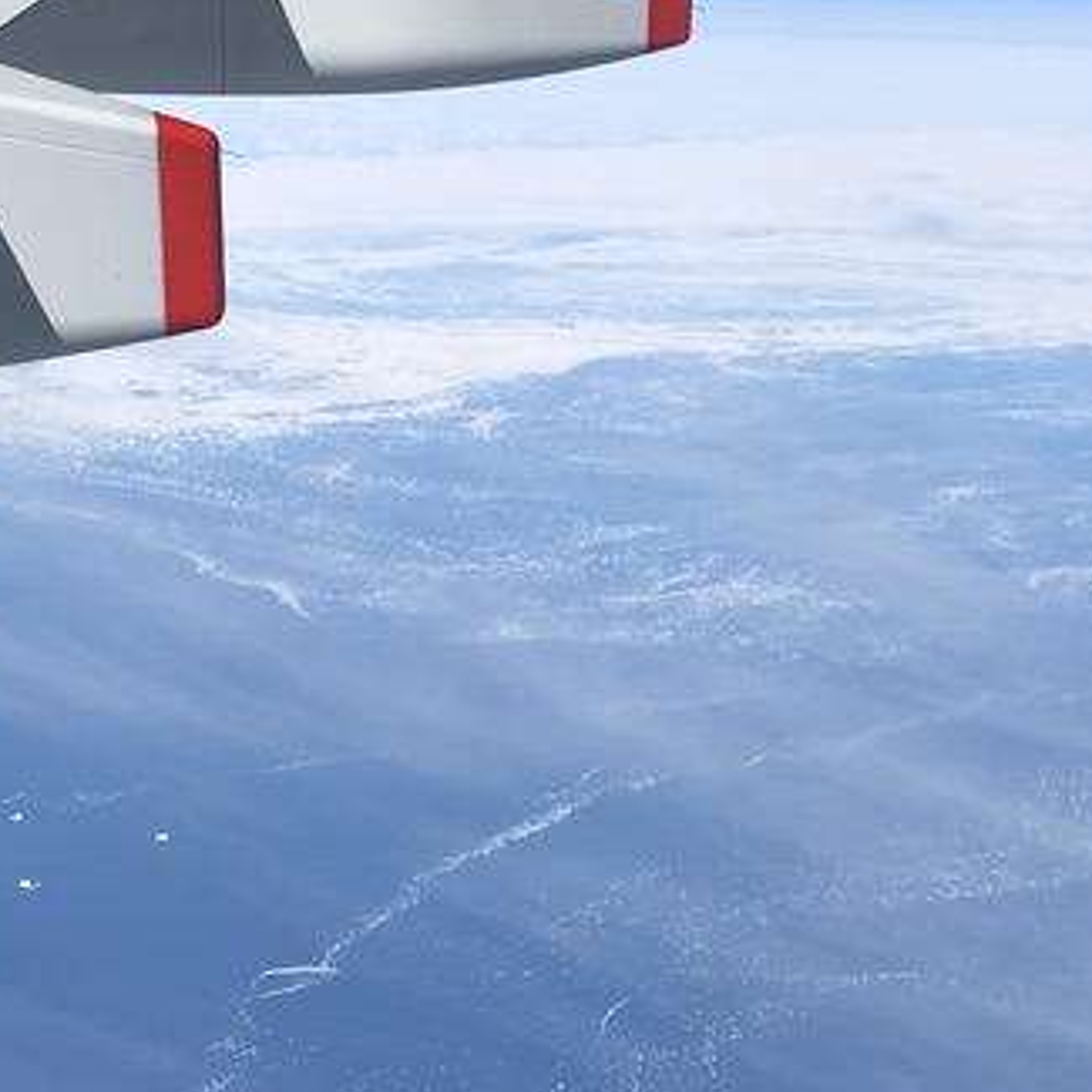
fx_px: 2784
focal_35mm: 78
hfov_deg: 22.2
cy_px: 716
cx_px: 497
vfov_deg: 22.1
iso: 20
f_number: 1.8
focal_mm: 4
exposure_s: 1/3003
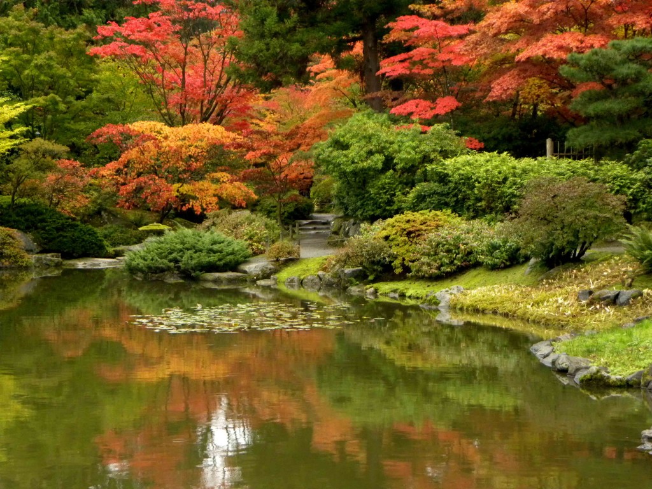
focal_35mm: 95
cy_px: 244
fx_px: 1789
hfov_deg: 20.7
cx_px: 326
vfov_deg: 15.6
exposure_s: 1/354
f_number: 4
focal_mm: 16.9
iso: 400
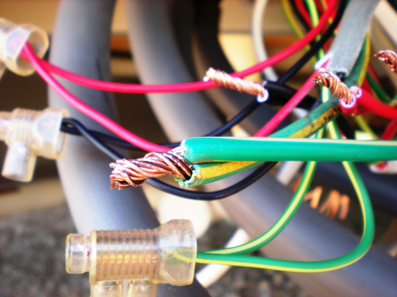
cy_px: 148
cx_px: 198
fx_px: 436
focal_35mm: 38
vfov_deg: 37.7
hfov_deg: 49.0
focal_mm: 6.3
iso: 68
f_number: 3.1
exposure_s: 1/60
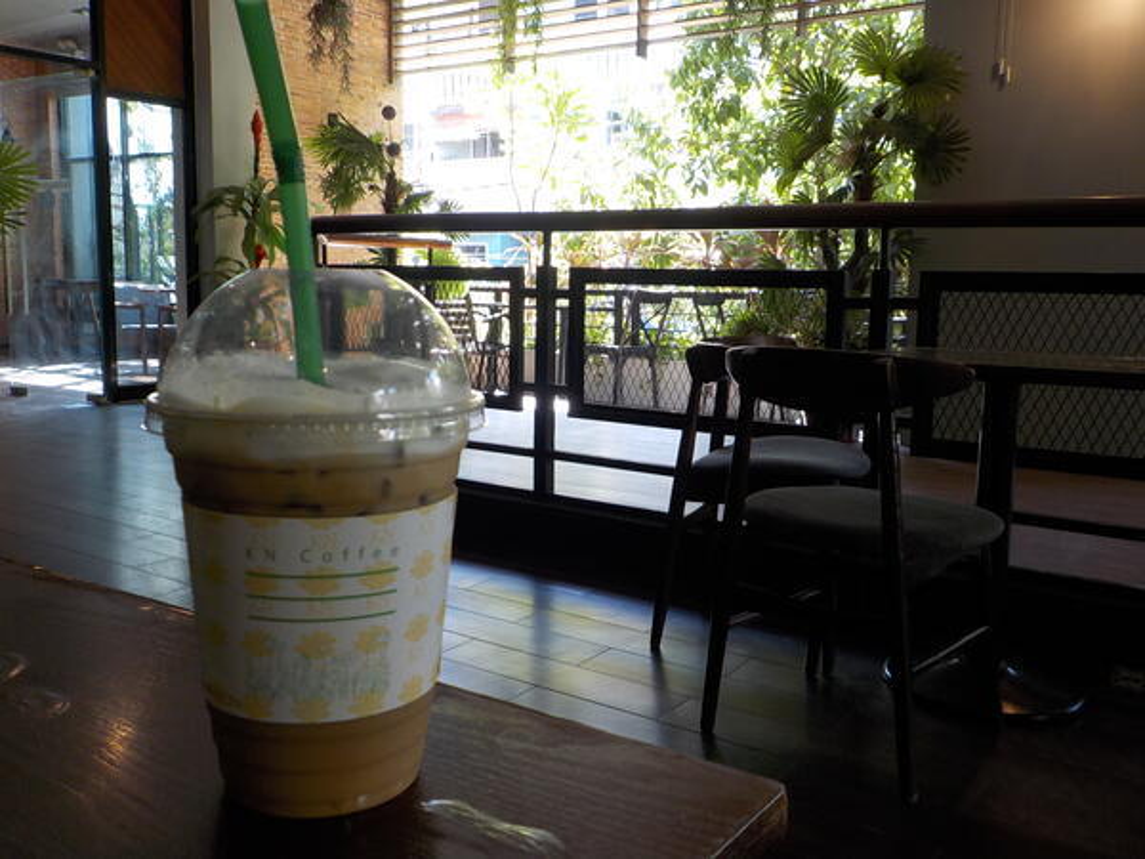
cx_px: 572
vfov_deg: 46.8
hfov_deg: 60.0
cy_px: 430
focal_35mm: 30
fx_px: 992
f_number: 3.3
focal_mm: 4.1
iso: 125
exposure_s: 1/40
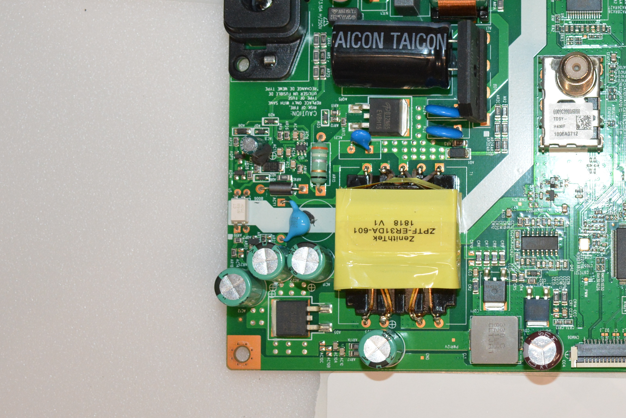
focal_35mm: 74
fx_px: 1287
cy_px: 266
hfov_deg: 26.7
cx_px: 529
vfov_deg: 18.4
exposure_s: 1/200
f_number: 6.3
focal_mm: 25
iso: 1000
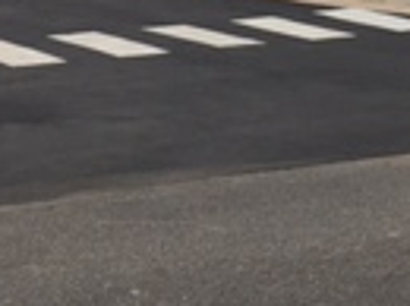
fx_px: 1691
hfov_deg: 13.7
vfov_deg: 9.7
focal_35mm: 143
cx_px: 394
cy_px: -287
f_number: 2.2
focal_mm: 4.15
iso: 25
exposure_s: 1/2959
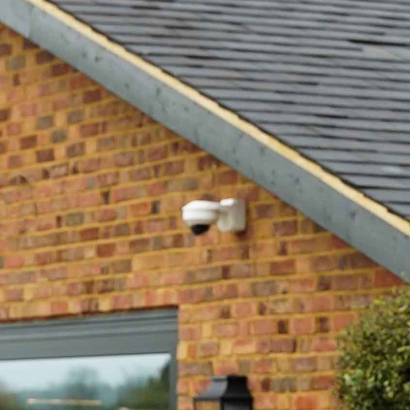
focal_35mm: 258
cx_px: 109
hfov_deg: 6.8
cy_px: 757
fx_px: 3455
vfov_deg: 6.6
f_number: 4
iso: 640
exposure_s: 1/250
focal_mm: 42.8
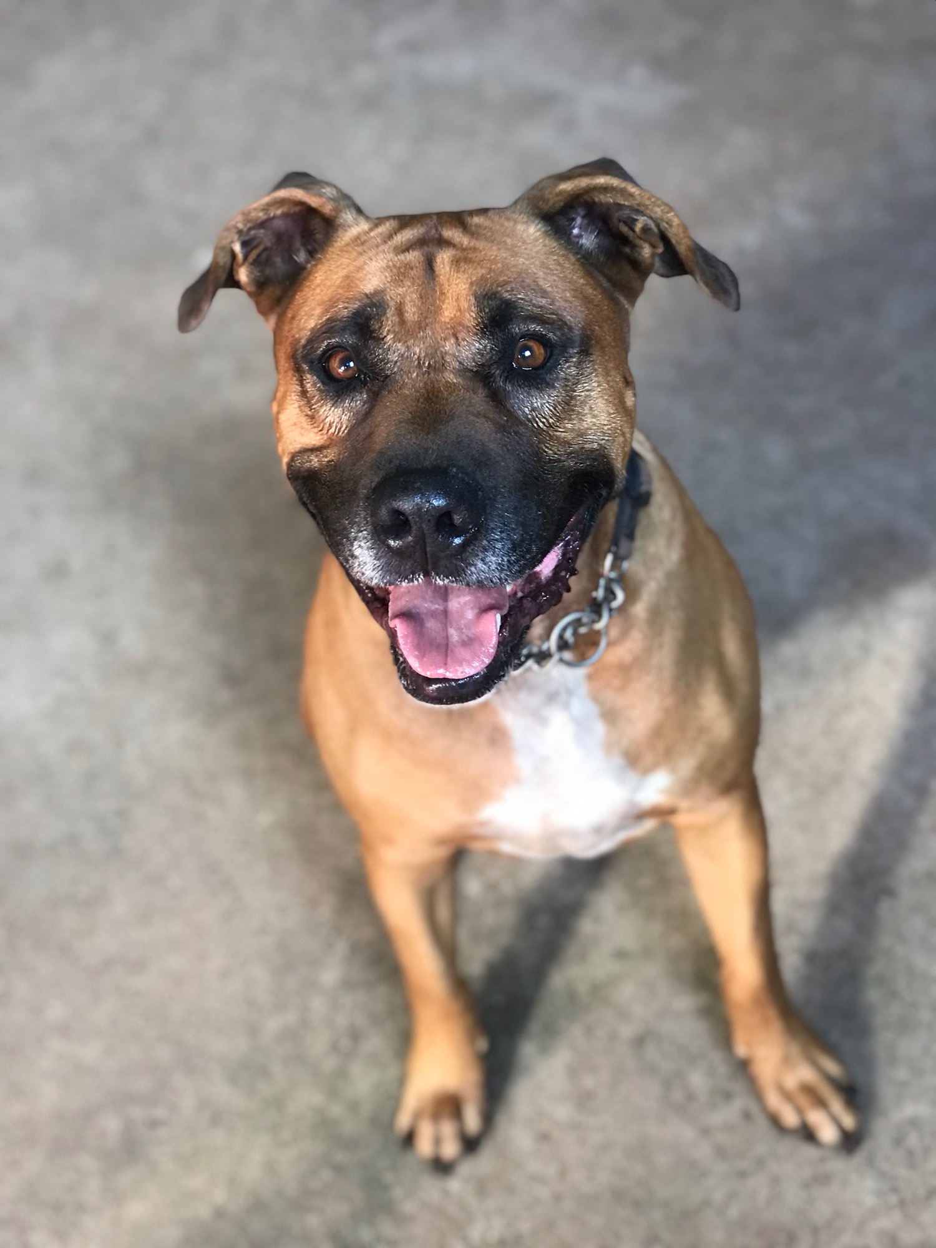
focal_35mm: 57
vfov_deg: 33.8
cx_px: 468
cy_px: 624
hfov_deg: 25.7
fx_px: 2055
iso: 80
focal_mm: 6.6
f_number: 2.8
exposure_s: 1/50
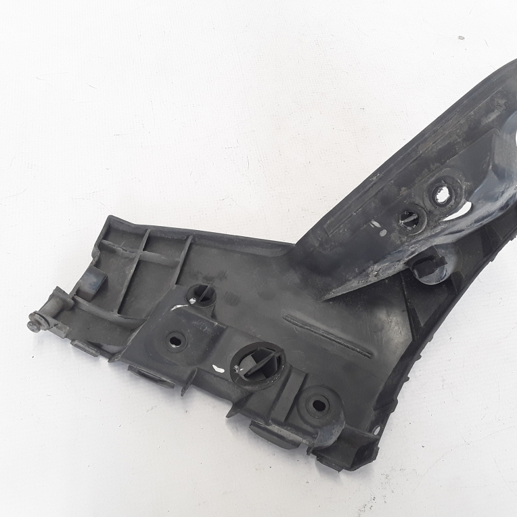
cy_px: 259
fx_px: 541
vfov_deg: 51.1
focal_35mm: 32
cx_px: 296
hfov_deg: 50.9
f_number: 1.9
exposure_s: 1/33
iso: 50
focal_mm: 2.91
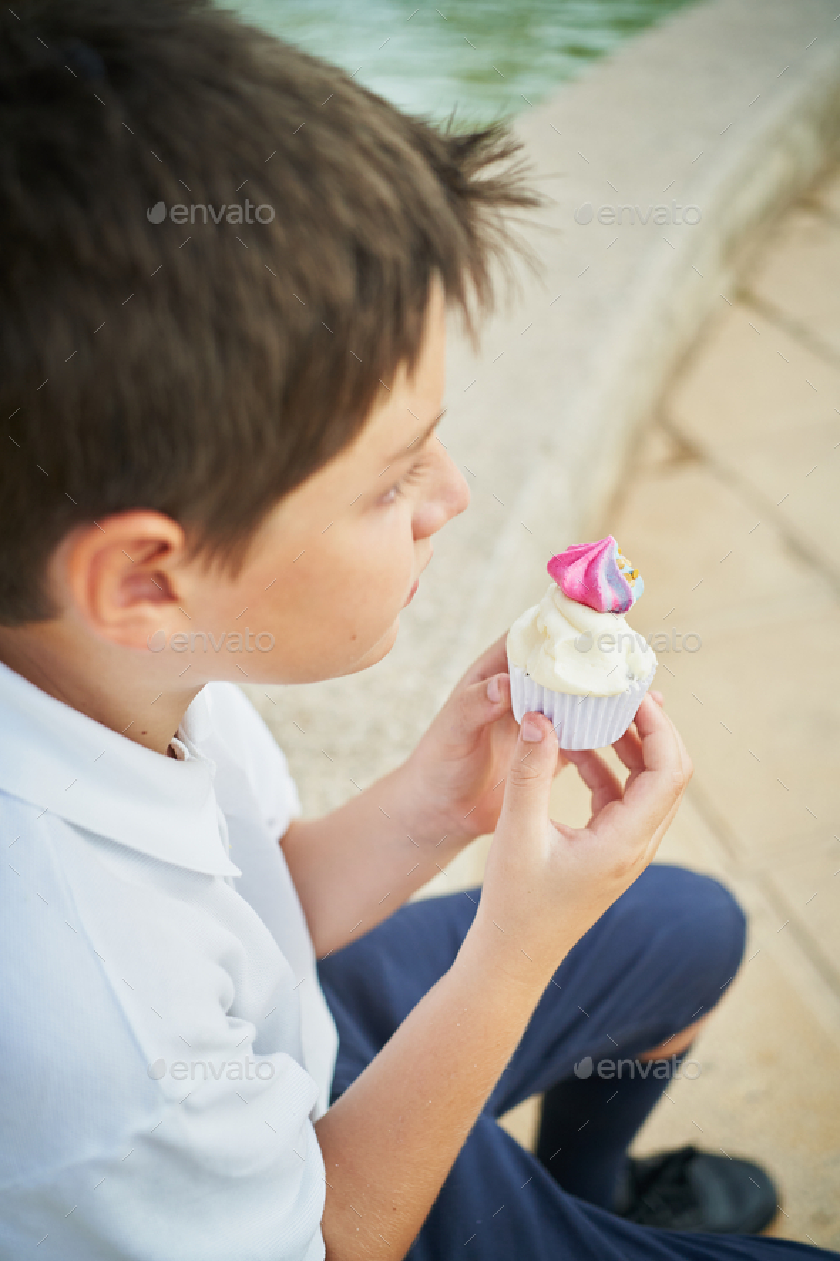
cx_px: 420
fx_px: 1225
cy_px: 630
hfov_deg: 37.9
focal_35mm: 35
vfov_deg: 54.4
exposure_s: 1/1600
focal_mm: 35
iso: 500
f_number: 2.8
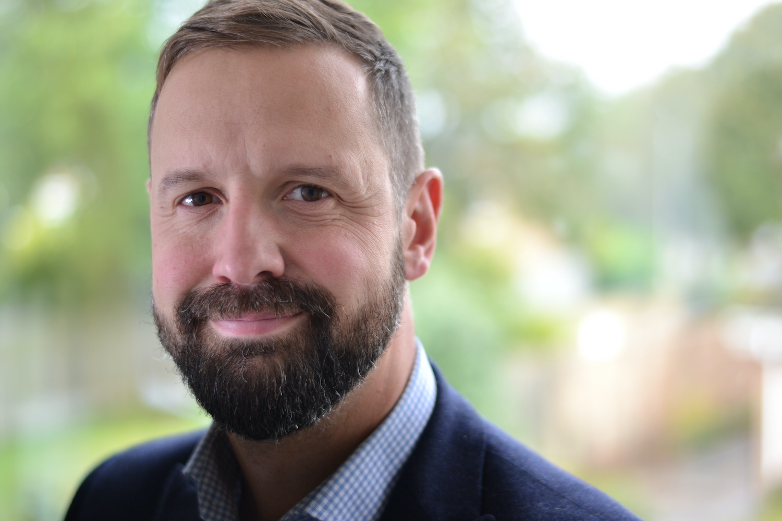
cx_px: 391
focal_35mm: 75
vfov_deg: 18.2
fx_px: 1629
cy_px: 260
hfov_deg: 27.0
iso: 200
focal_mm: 50
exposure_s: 1/320
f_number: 1.8
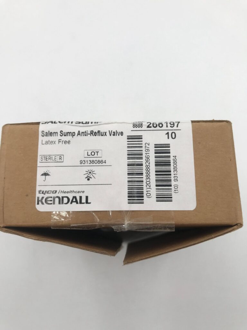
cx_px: 124
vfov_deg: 63.4
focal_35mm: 28
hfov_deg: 49.7
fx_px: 266
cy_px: 165
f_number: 1.8
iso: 20
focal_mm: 3.99
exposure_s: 1/120
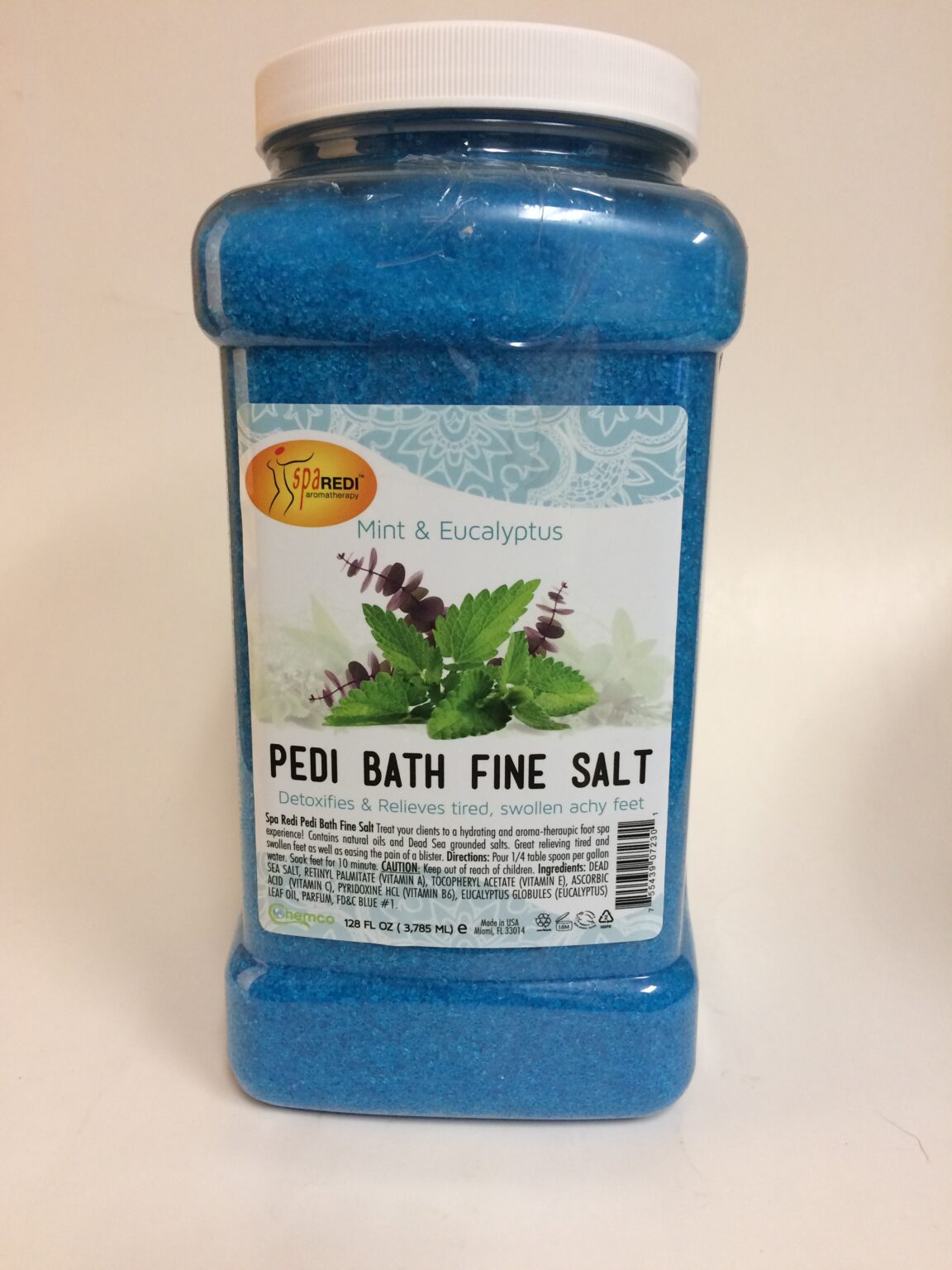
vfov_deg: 61.7
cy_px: 635
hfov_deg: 48.2
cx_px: 476
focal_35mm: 29
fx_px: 1063
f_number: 2.2
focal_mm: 4.15
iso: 125
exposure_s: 1/30
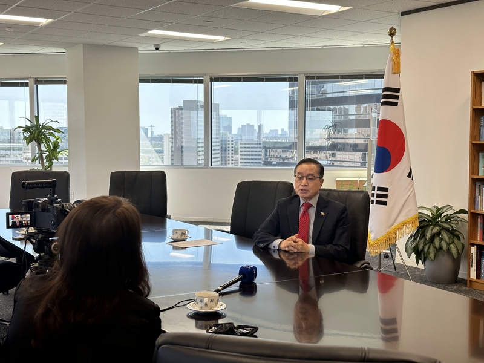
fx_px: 671
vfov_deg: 30.3
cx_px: 242
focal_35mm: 48
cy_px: 182
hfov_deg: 39.7
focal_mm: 6.86
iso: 50
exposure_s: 1/145
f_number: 1.78
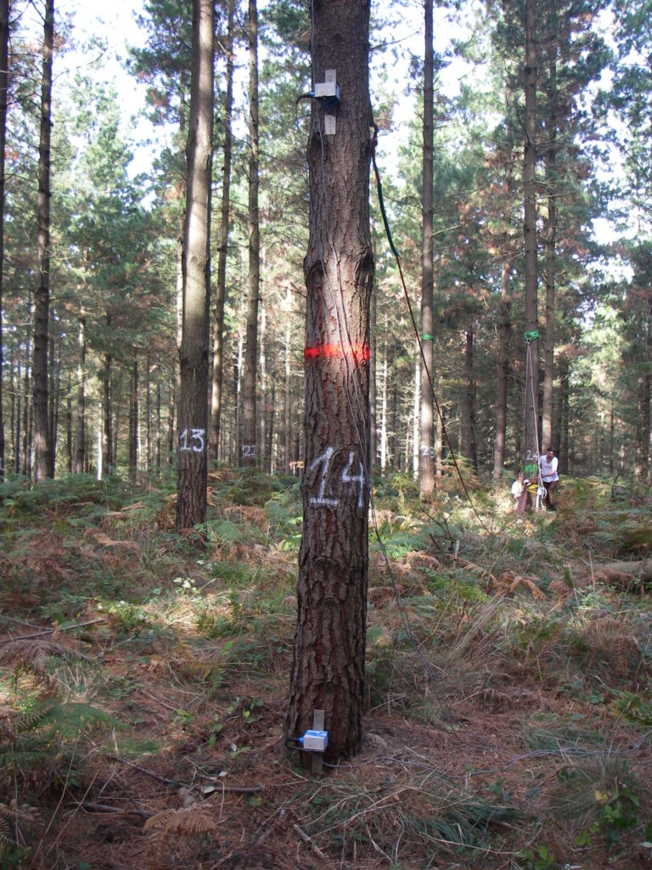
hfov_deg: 37.7
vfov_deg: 49.0
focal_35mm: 38
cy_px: 435
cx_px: 326
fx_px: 954
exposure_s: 1/50
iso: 80
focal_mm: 6.3
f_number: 3.3
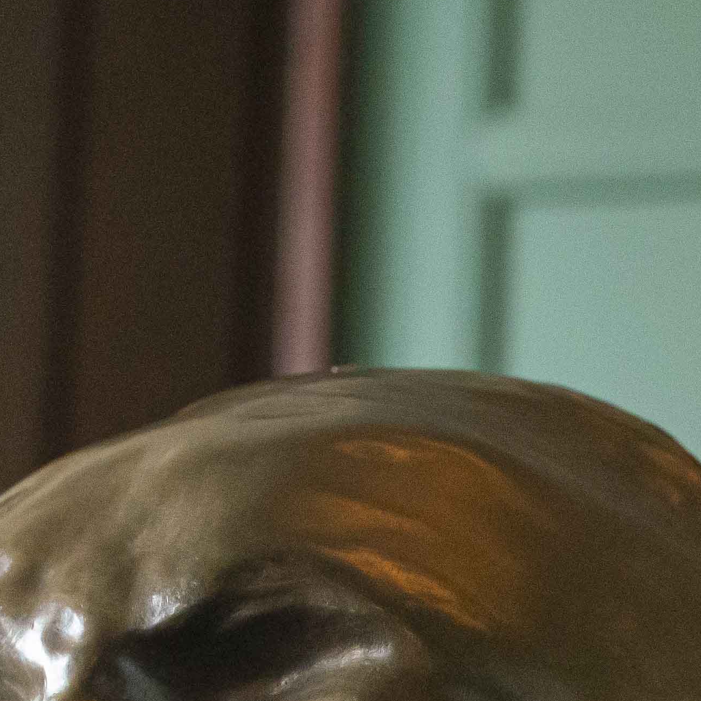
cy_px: 767
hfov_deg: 9.3
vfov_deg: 9.5
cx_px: 1063
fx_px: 4170
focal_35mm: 182
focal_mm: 35
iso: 5000
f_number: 6.3
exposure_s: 1/80
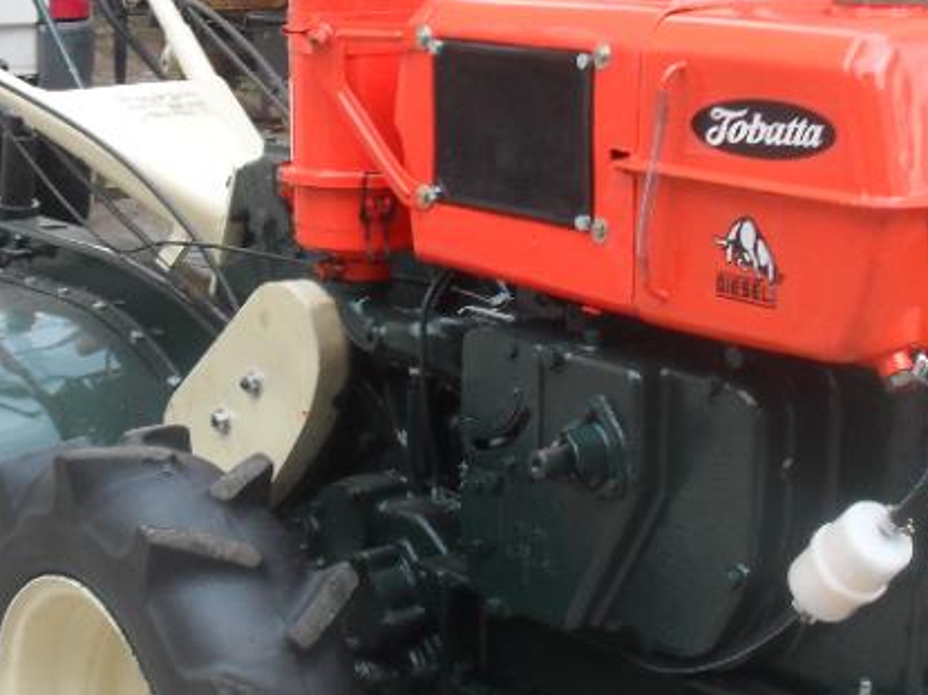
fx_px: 1983
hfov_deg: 26.3
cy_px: 360
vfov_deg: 19.9
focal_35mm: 74
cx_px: 547
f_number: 3.2
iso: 100
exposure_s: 1/60
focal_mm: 6.3
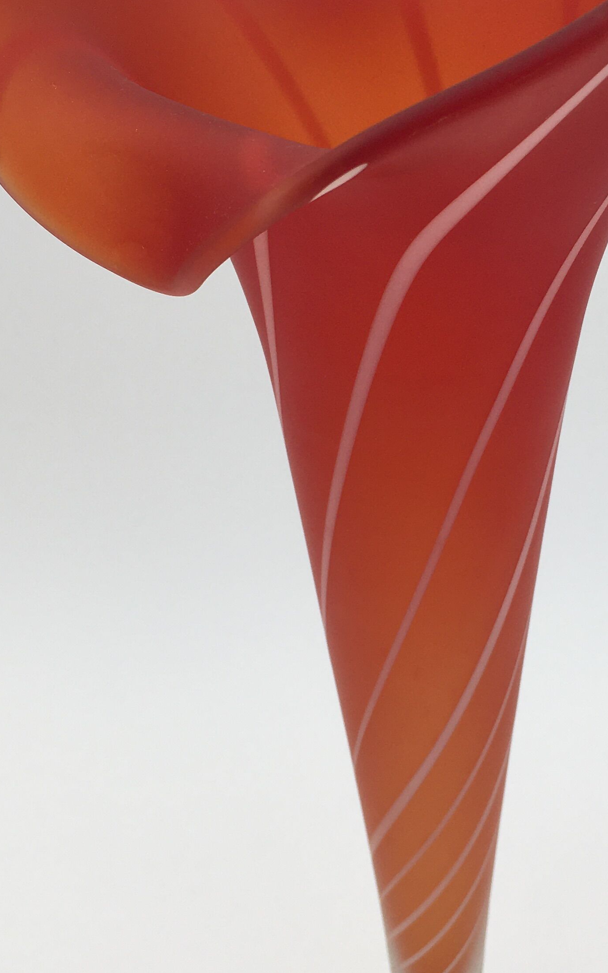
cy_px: 520
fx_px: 1485
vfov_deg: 36.3
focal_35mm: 56
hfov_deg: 23.0
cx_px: 437
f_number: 2.2
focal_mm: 4.15
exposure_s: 1/313
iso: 25
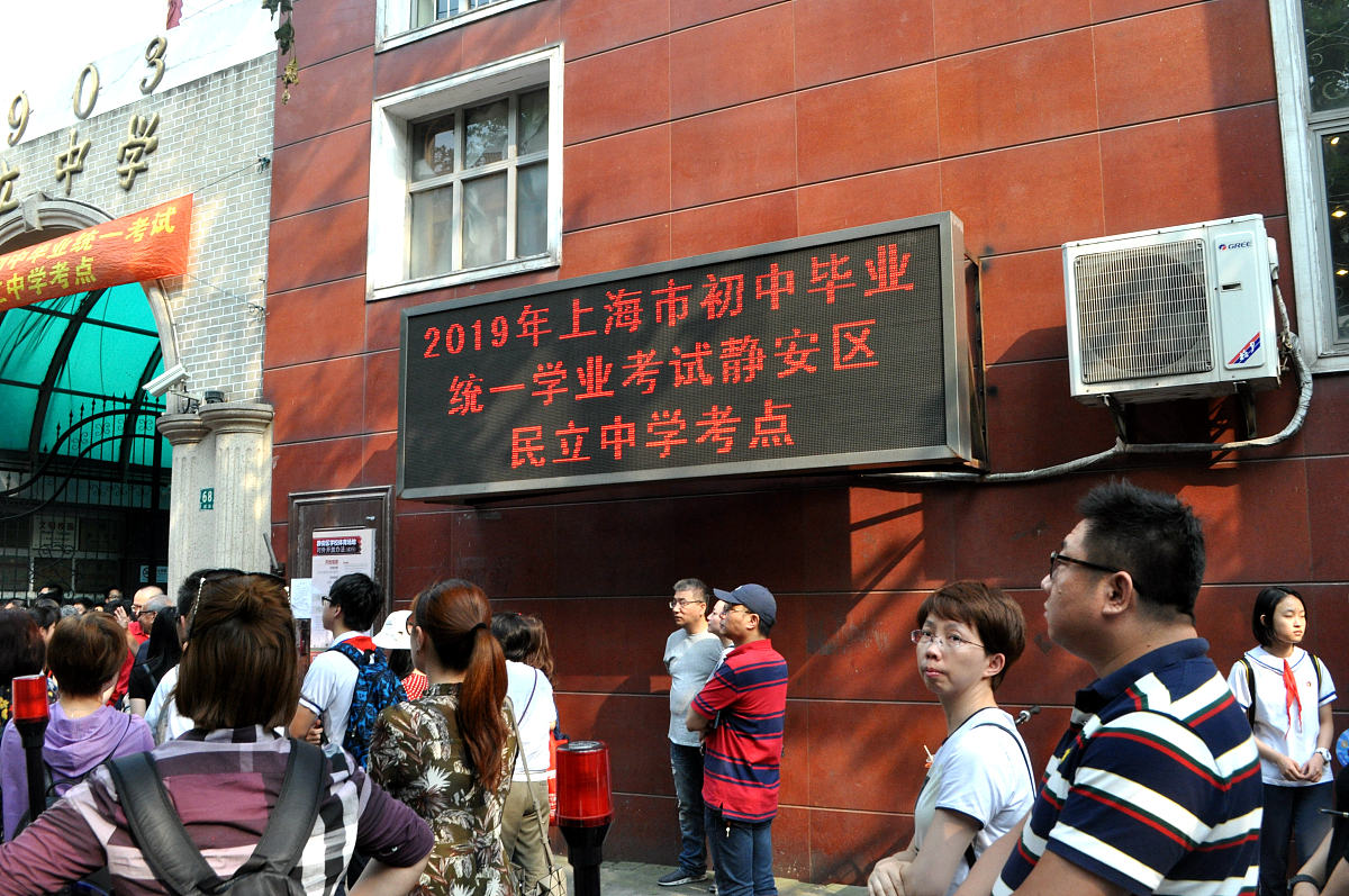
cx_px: 674
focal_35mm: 33
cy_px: 448
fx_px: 1235
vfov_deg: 39.9
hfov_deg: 57.3
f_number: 13
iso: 800
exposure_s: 1/160
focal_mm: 22
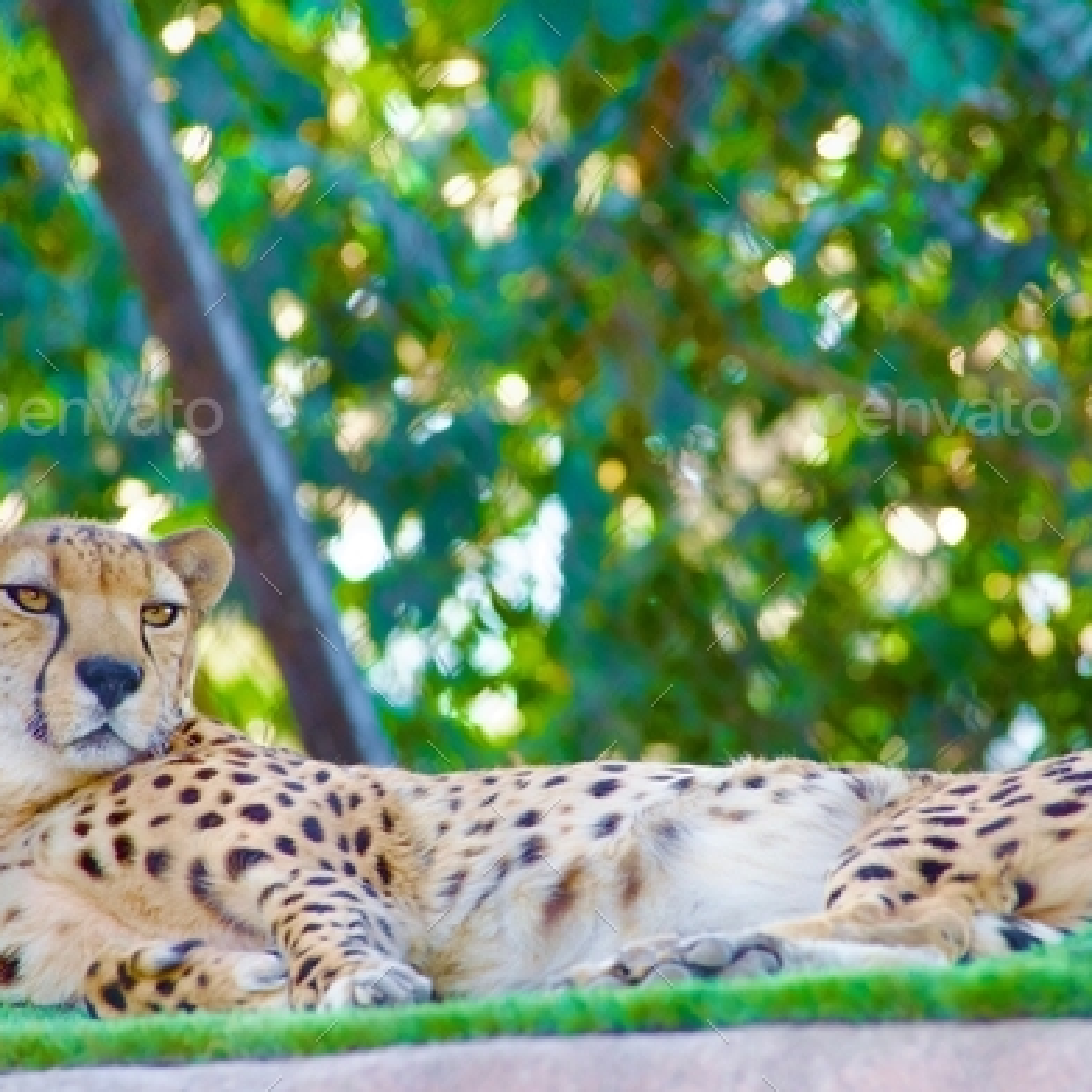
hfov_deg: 5.7
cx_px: 508
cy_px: 546
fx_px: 10993
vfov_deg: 5.7
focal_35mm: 308
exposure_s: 1/250
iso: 640
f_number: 5
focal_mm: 160
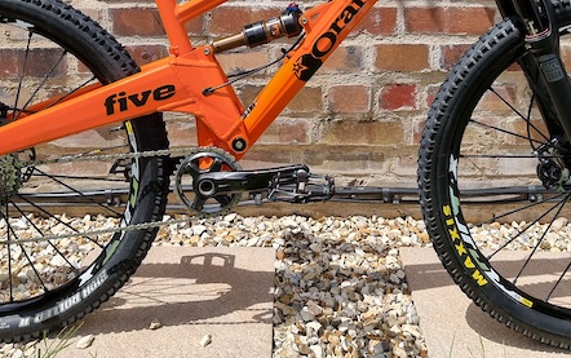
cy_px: 18
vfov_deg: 26.8
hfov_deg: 43.5
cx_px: 296
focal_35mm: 46
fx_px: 716
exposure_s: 1/844
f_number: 1.8
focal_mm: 6.7
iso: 50
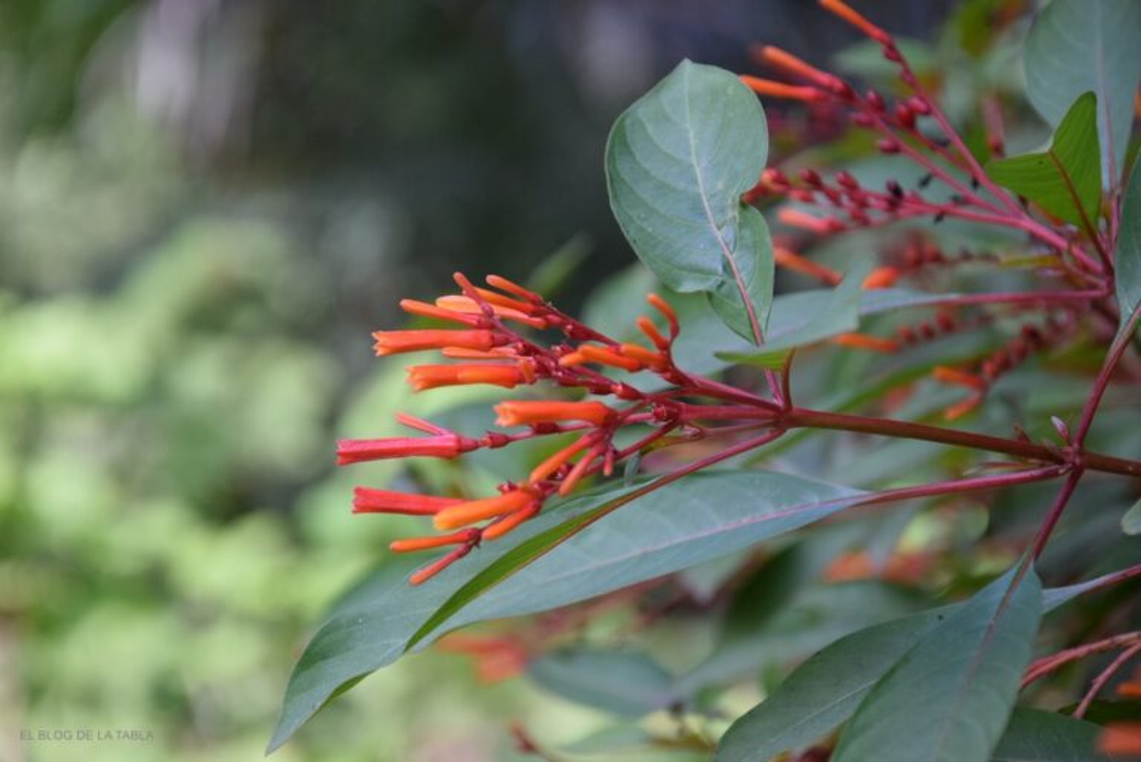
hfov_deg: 13.0
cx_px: 570
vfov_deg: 8.7
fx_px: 4994
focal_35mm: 158
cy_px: 381
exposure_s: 1/500
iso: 1250
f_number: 5.6
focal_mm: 105
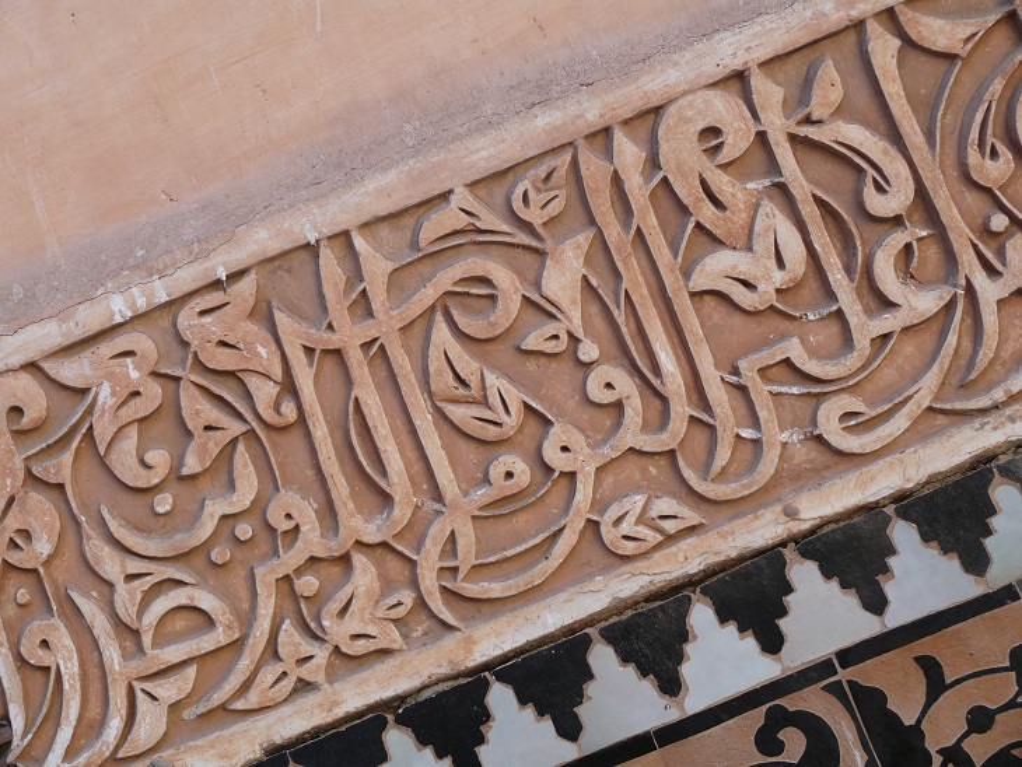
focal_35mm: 58
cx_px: 511
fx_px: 1713
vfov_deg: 25.2
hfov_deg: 33.2
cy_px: 384
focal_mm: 12.3
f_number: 3.2
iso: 100
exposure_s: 1/50
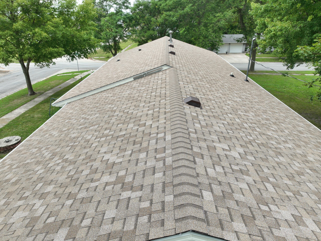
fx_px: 222
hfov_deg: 71.6
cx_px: 160
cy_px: 120
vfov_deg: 56.8
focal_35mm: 24
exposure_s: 1/400
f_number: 2.8
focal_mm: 12.29
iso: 100
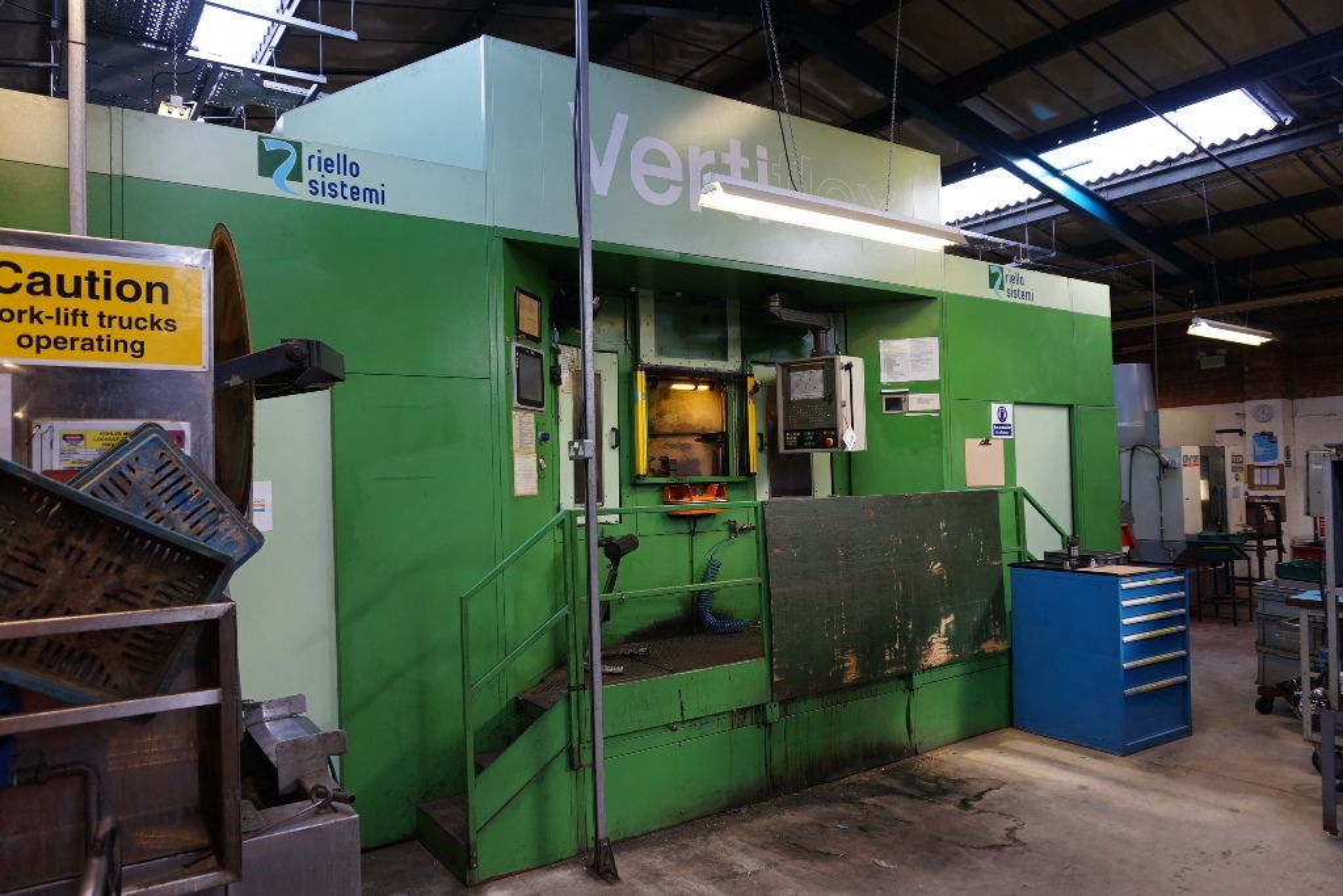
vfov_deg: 53.1
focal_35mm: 24
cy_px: 448
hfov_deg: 73.7
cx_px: 672
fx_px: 895
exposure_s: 1/160
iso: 400
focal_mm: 16
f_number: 4
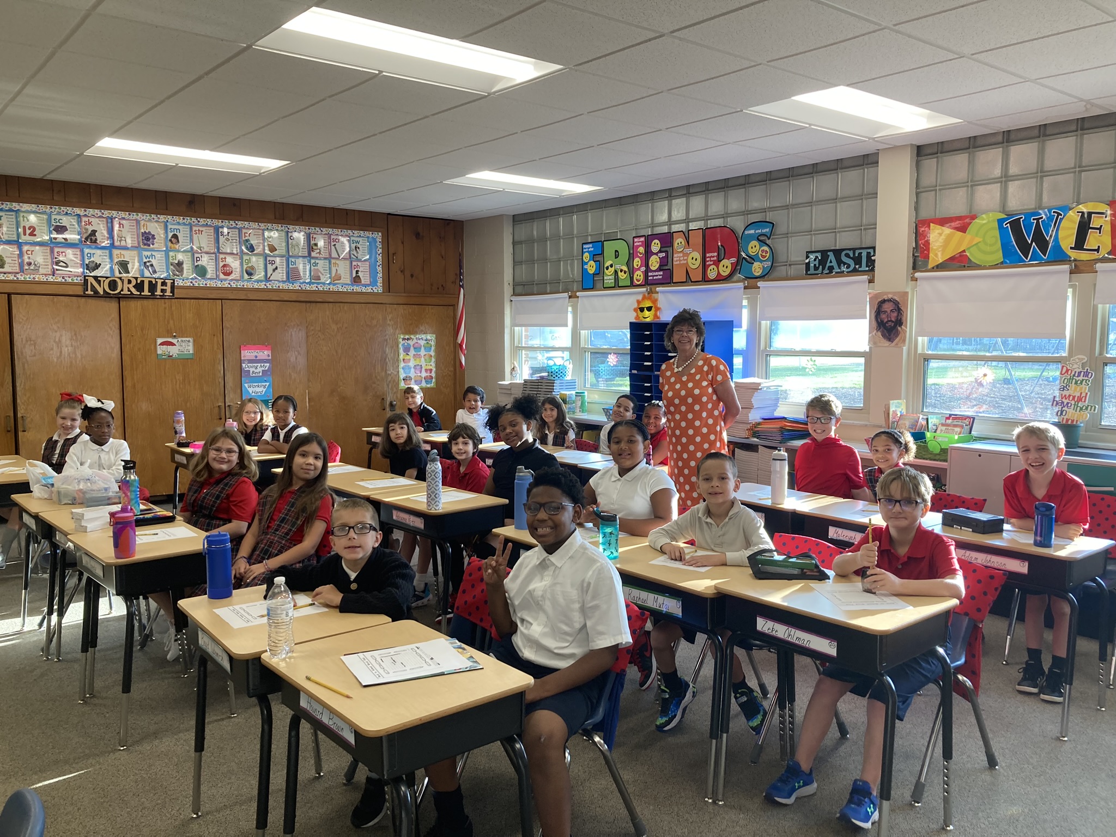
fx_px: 903
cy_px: 418
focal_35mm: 28
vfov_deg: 49.7
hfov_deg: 63.4
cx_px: 558
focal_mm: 3.99
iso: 64
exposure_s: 1/120
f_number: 1.8
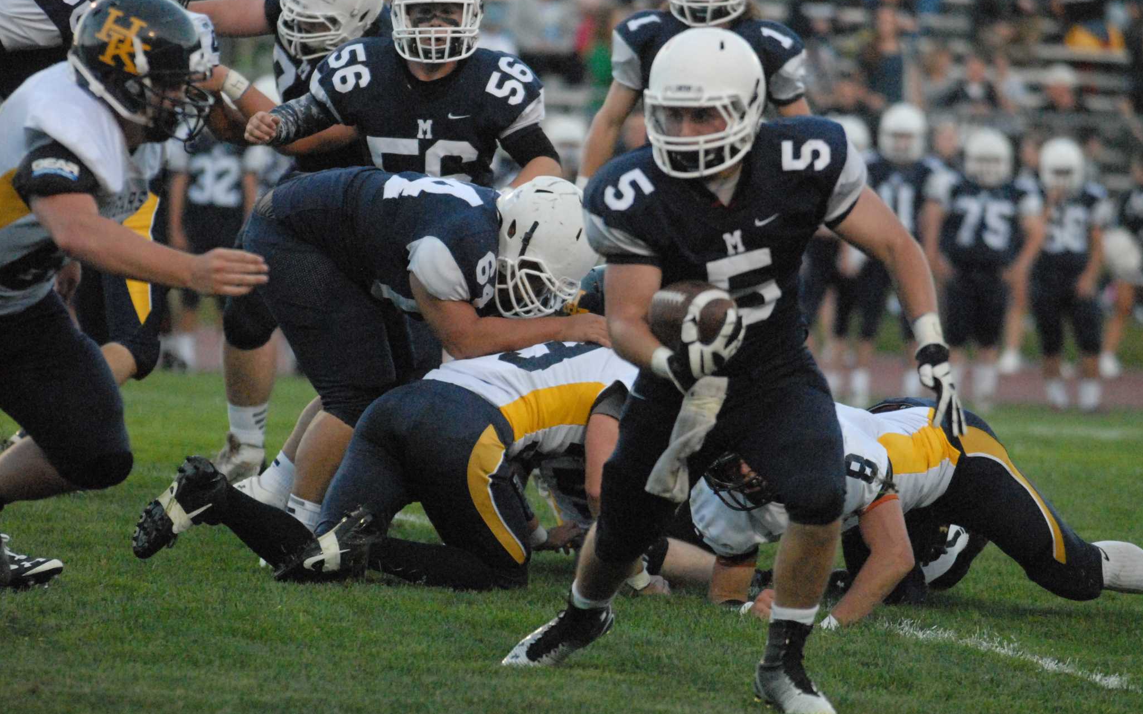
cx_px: 572
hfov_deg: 6.8
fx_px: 9563
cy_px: 340
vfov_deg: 4.3
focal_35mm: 307
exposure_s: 1/2000
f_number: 3.5
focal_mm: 200
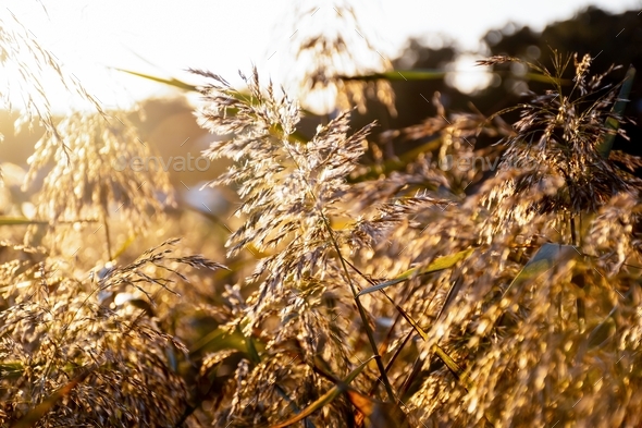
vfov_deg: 13.8
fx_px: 1765
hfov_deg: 20.6
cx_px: 321
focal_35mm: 99
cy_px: 214
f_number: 5
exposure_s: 1/320
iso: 160
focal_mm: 66
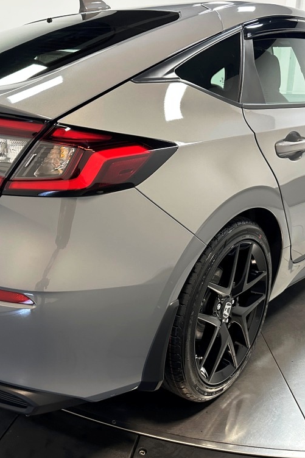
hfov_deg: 38.3
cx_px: 97
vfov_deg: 55.8
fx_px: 432
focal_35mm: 34
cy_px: 227
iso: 500
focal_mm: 6.86
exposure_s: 1/60
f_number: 1.78
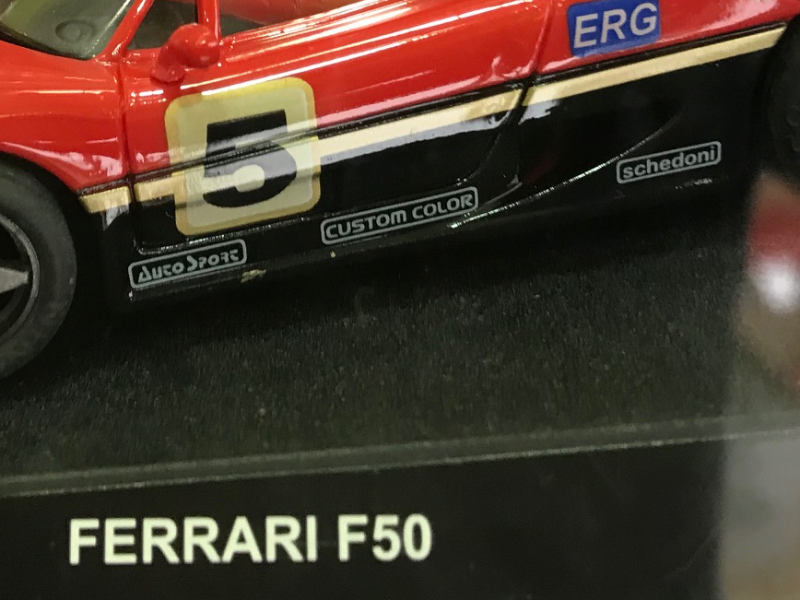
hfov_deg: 29.7
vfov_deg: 22.0
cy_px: 45
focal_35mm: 65
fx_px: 1502
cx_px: 284
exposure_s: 1/17
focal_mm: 3.99
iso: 64
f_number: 1.8
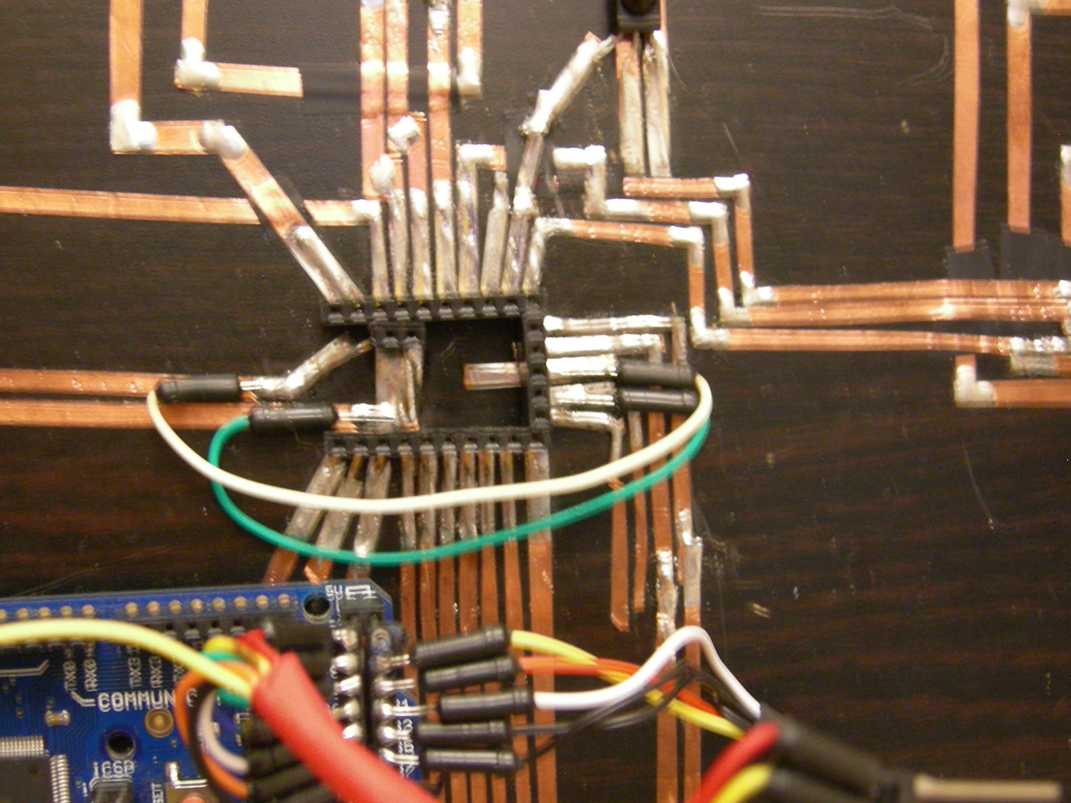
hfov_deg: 39.7
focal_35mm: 48
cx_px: 515
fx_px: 1485
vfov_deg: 30.3
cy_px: 397
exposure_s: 1/2.3
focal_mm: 7.5
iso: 200
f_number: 2.7
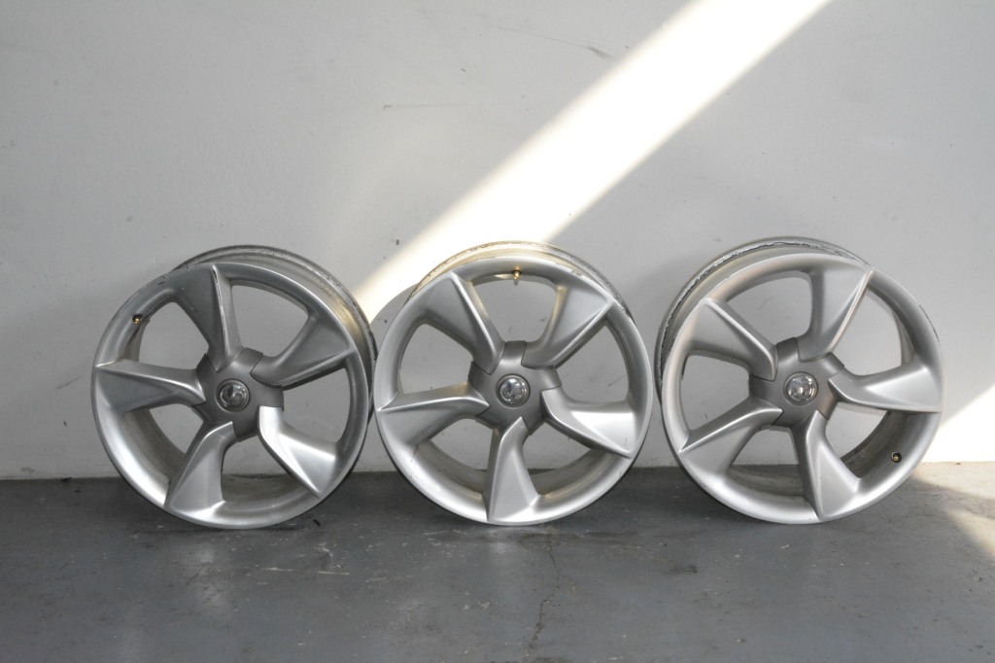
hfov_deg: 46.4
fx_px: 1160
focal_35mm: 42
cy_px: 332
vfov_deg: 31.9
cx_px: 498
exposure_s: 1/200
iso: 6400
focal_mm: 28
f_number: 22
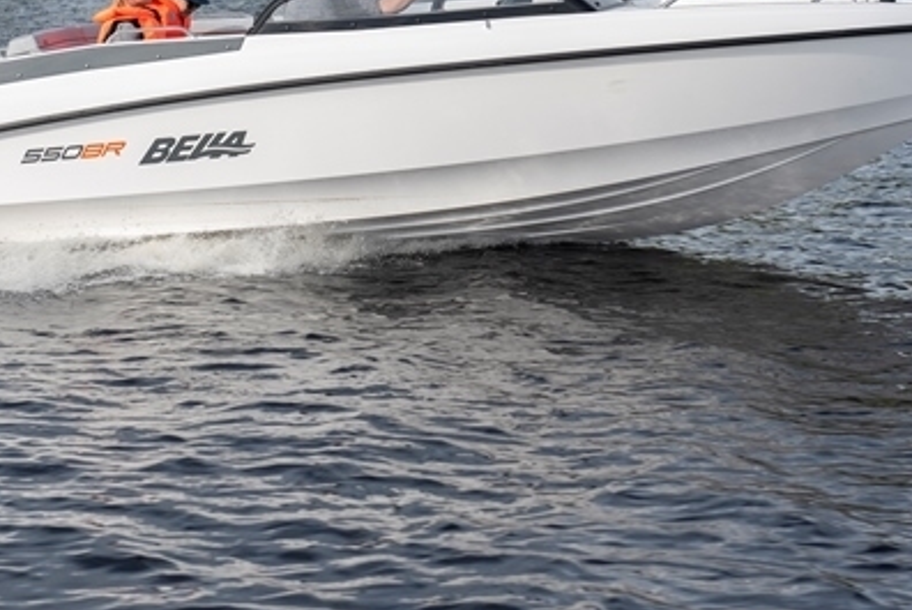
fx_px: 2866
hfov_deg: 18.1
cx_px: 451
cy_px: 37
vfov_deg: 12.1
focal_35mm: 113
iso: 200
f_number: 5.6
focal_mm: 56
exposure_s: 1/800
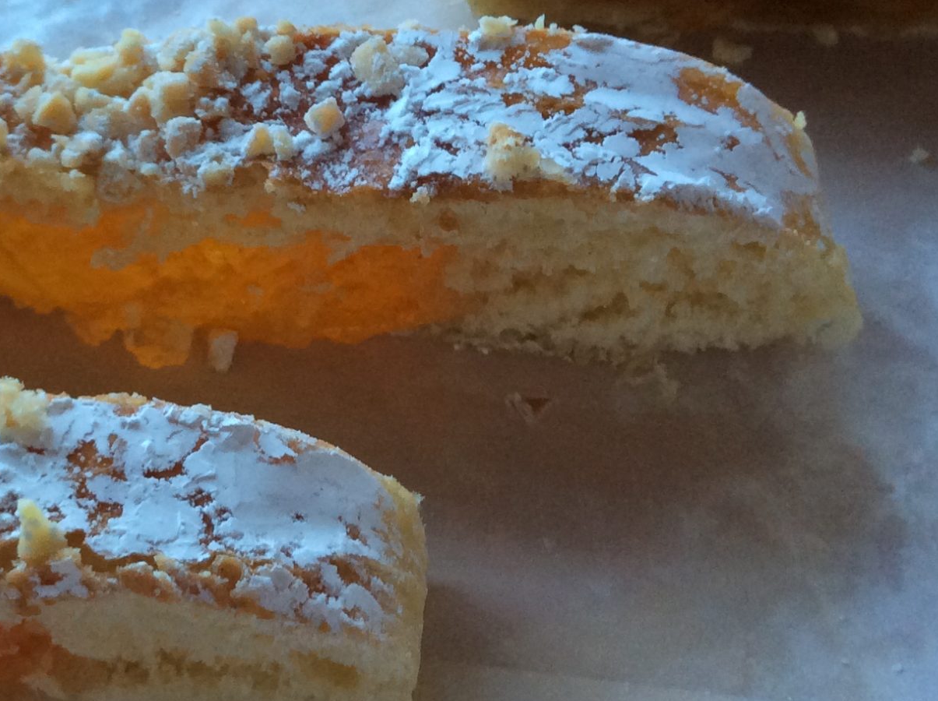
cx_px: 231
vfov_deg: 21.6
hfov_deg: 28.2
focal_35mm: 68
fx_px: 1840
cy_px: 370
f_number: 2.4
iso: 80
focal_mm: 3.3
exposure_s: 1/25
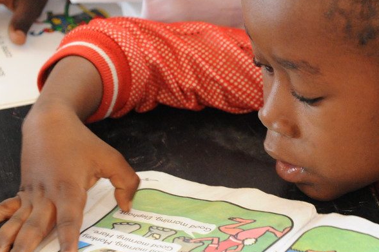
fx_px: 3324
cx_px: 292
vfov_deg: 4.3
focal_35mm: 316
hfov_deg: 6.5
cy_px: 125
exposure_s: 1/30
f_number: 6.3
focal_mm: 155
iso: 5000
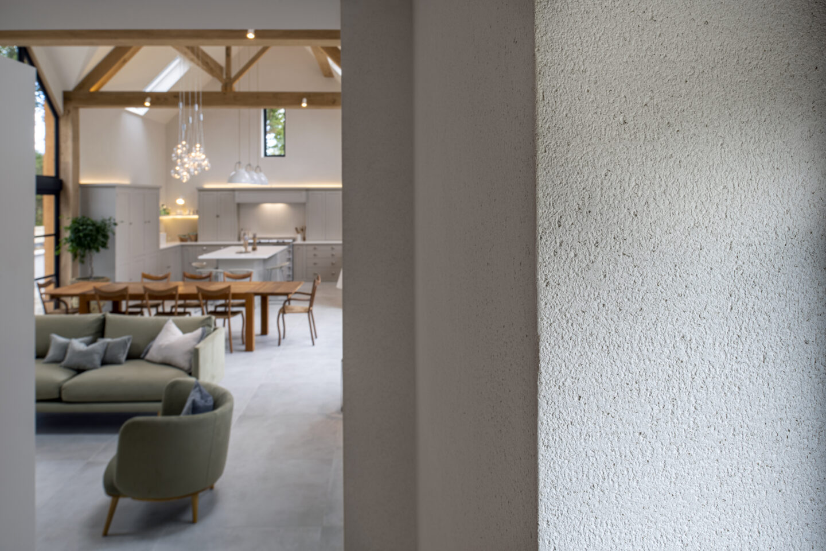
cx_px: 413
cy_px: 276
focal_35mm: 24
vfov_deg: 53.1
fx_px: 551
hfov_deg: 73.7
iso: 125
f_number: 13
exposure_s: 1/15
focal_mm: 24
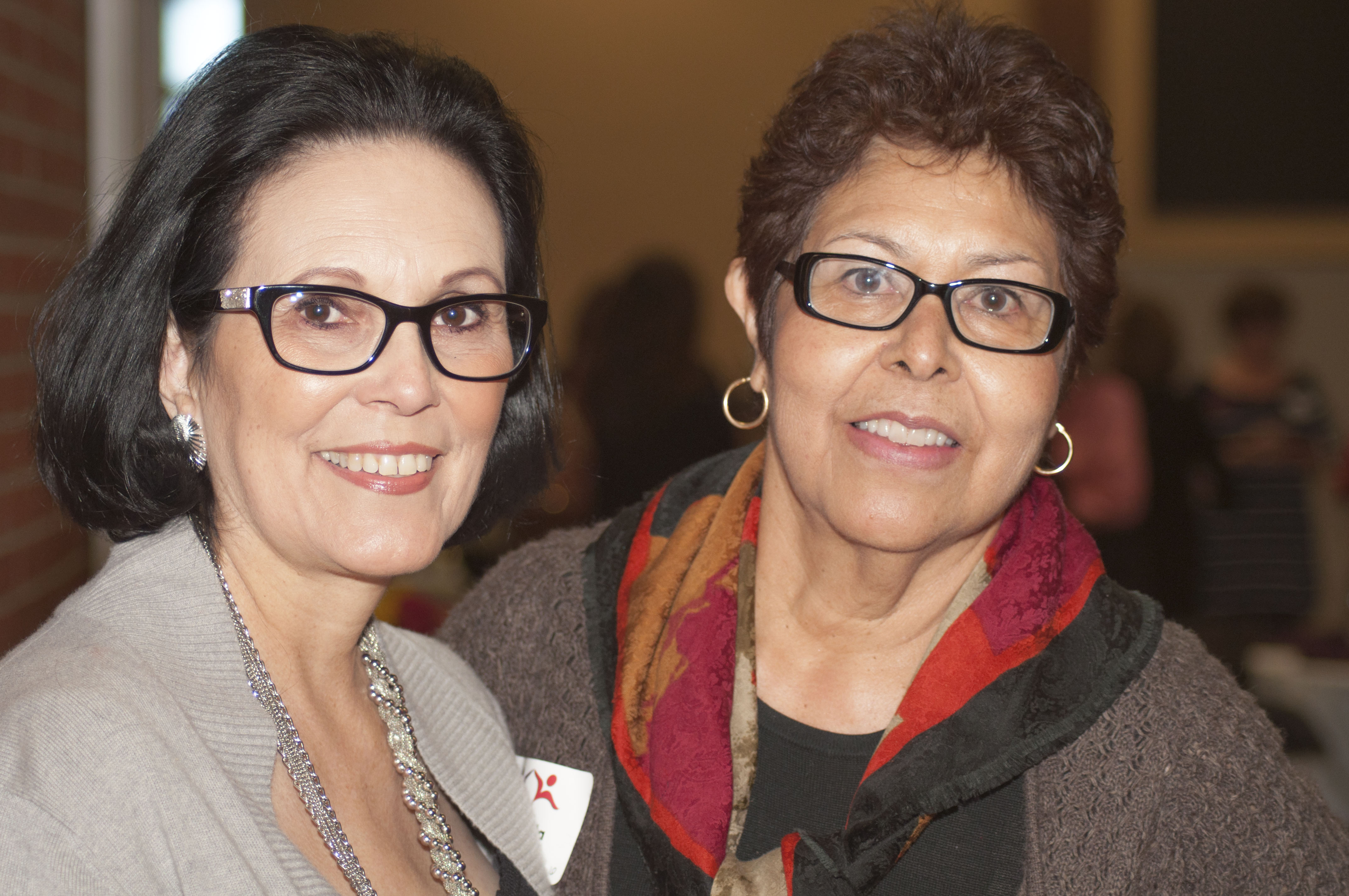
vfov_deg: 11.7
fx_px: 4379
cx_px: 674
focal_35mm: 117
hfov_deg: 17.5
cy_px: 448
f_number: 4.5
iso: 250
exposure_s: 1/200
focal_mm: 78
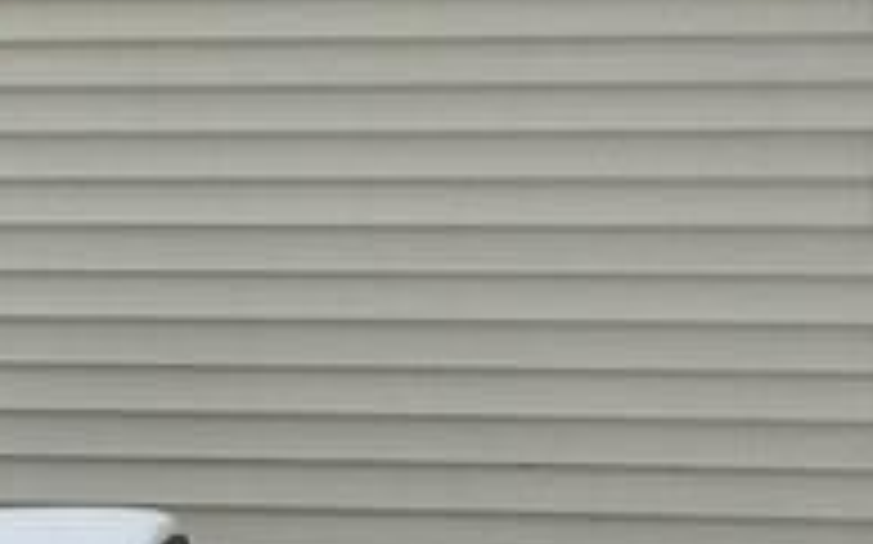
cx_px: -130
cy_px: 67
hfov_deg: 12.7
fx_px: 3852
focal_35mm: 162
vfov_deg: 8.1
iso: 25
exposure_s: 1/509
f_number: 2.2
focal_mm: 4.15
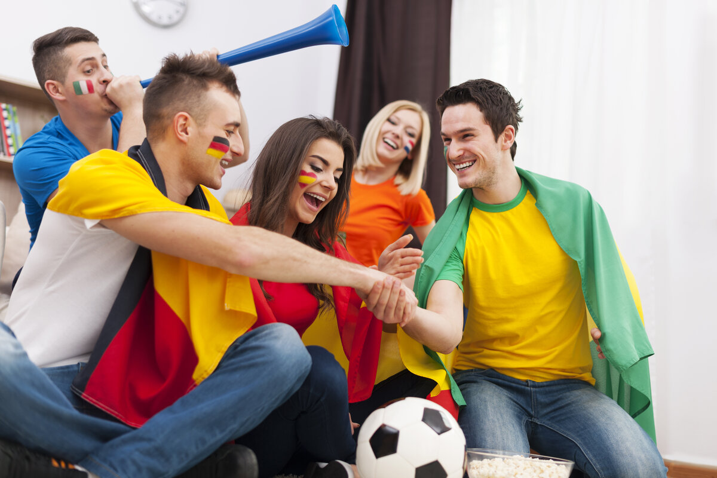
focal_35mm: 50
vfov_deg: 27.0
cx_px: 358
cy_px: 239
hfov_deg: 39.6
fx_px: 996
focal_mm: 50
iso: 100
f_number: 2.2
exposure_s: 1/125
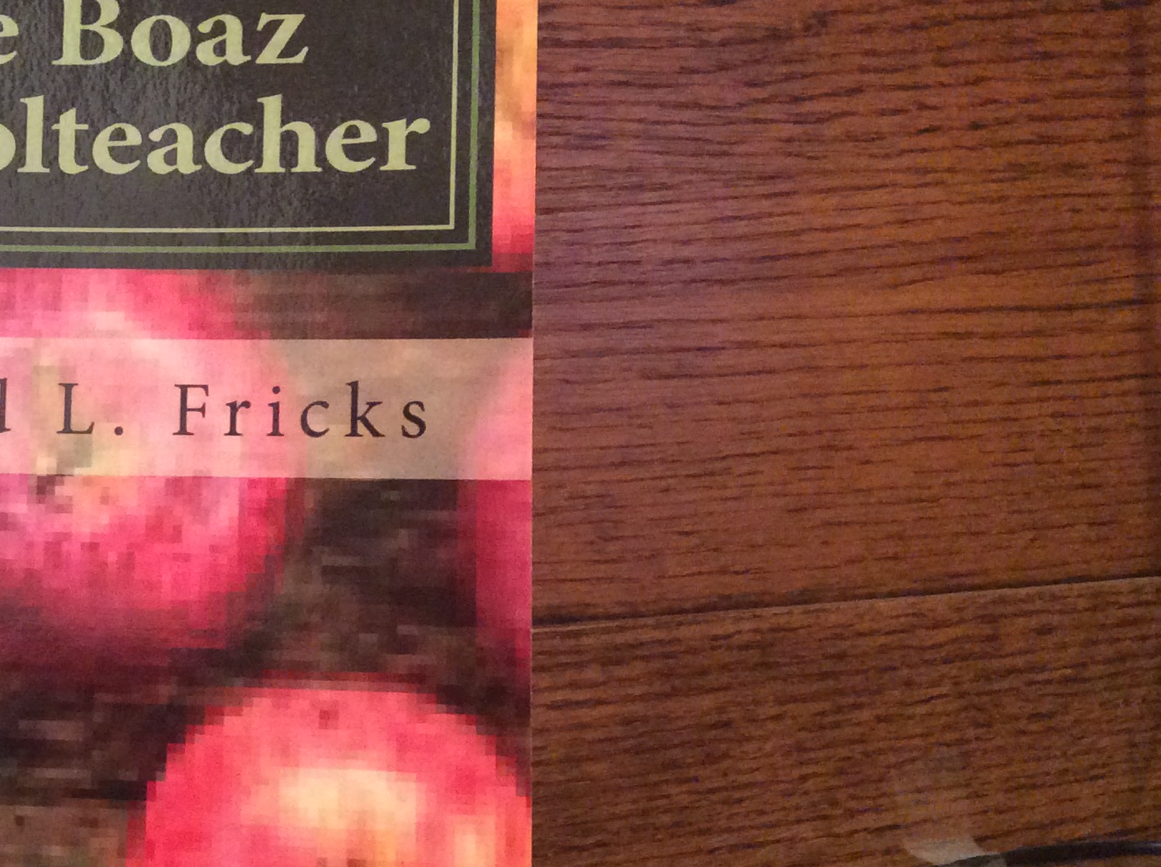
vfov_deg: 24.7
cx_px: 182
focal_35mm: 59
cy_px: 452
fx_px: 1976
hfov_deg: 31.6
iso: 320
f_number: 2.4
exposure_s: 1/20
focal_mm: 3.3
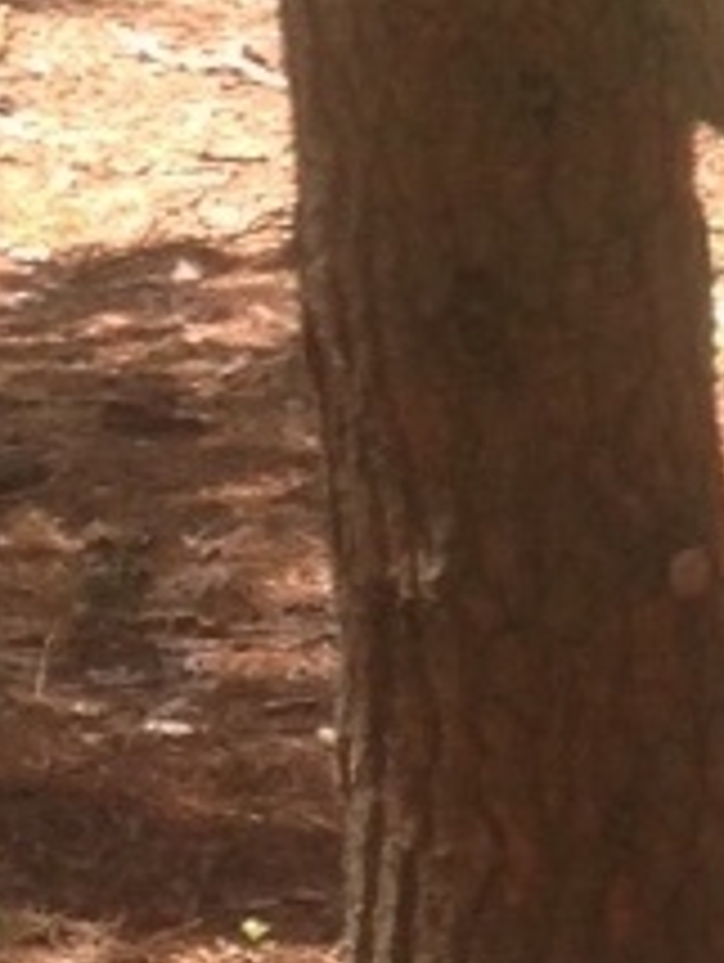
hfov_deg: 6.4
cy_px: -756
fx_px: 6429
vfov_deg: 8.3
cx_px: 1068
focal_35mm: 231
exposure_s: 1/306
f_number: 2.4
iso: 50
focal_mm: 4.12
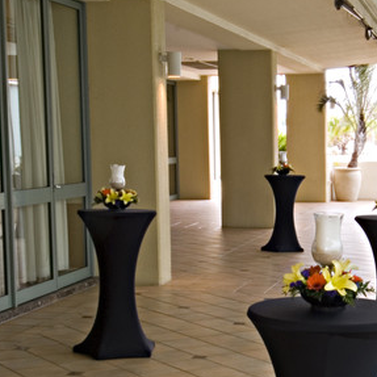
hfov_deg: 21.4
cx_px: 301
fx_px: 986
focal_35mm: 80
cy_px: 221
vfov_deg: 21.6
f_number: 22
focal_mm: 18
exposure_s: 1/2
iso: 100
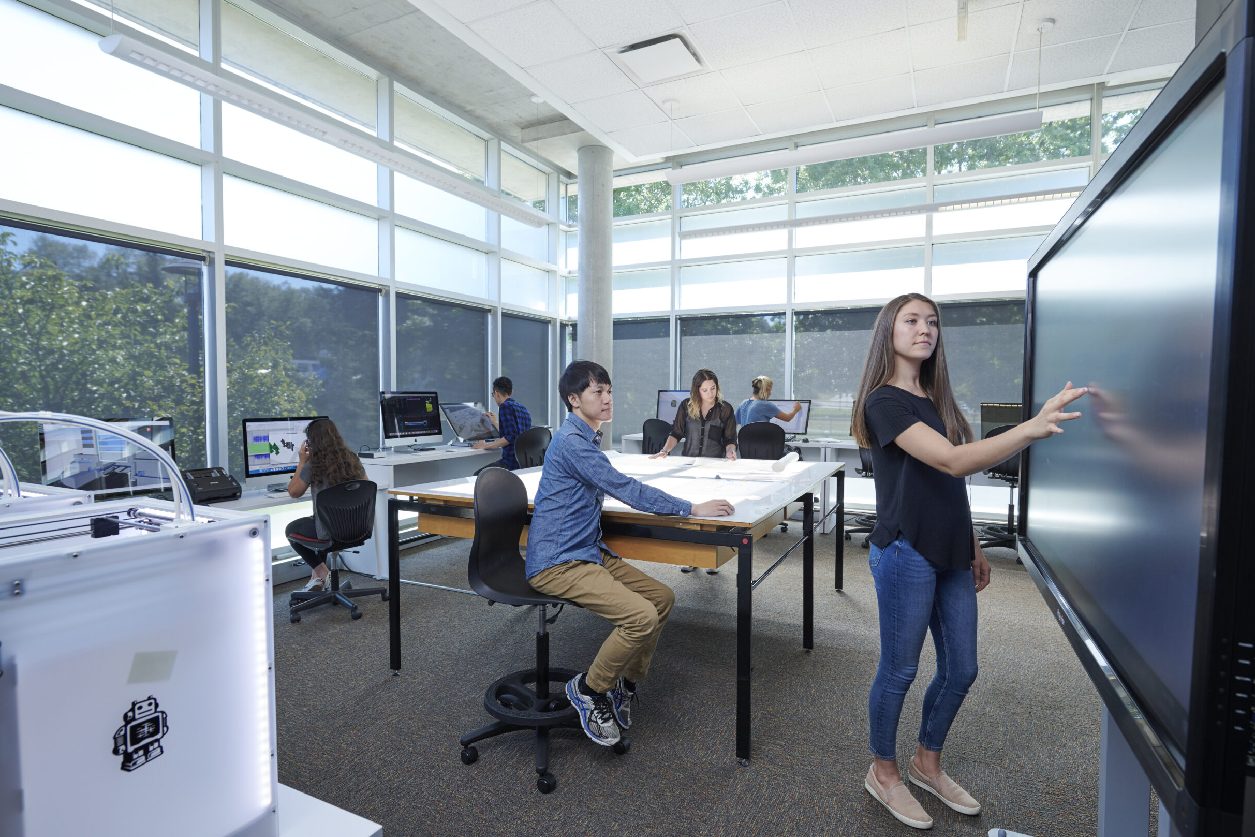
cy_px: 420
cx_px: 628
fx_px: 662
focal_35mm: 19
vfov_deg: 64.6
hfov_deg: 86.9
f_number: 5.6
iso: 400
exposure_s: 1/100
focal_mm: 18
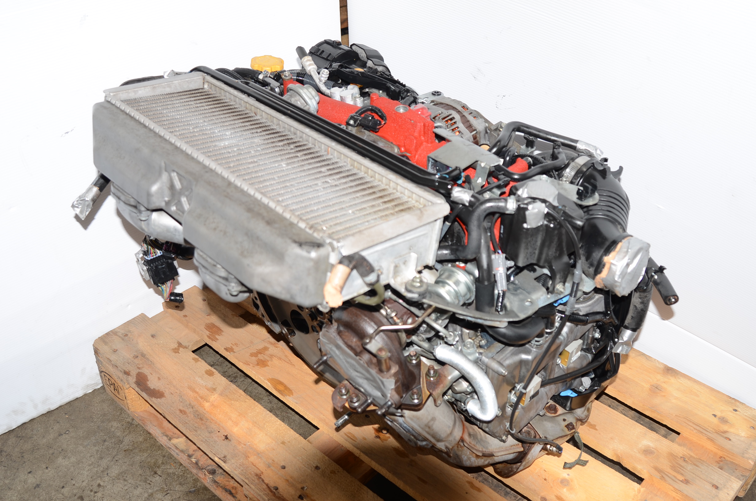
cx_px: 378
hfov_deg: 53.2
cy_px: 250
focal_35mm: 36
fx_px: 754
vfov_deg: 36.7
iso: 100
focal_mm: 24
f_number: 4.5
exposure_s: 1/60
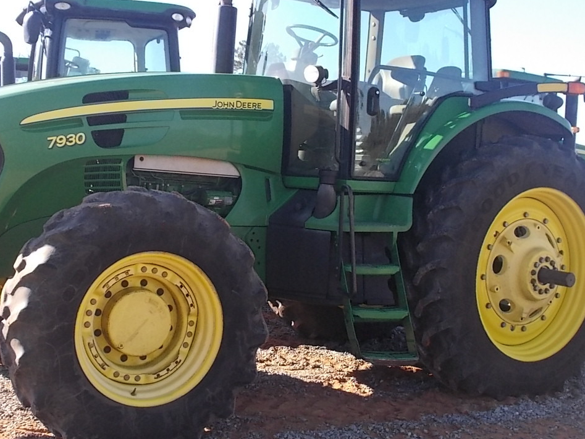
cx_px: 278
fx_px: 828
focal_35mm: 49
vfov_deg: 29.6
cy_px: 185
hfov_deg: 38.9
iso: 100
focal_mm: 4.1
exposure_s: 1/250
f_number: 3.3
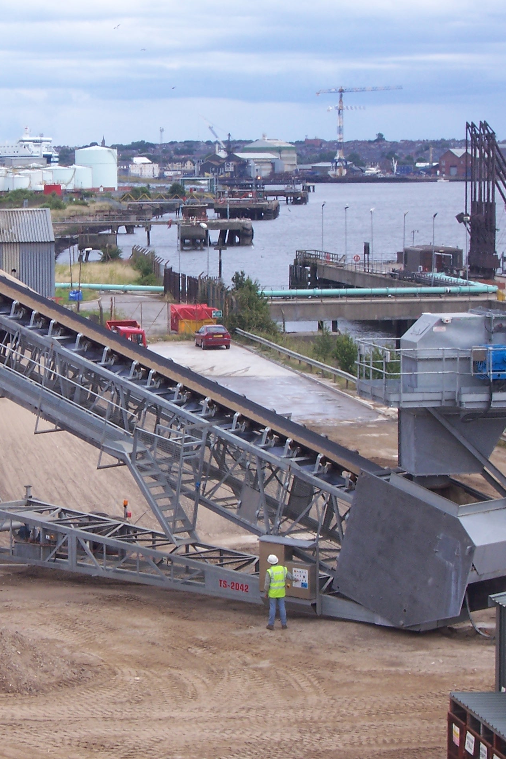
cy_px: 380
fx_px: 2403
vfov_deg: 17.9
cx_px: 42
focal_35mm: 114
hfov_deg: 11.9
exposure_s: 1/125
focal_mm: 13.5
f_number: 8
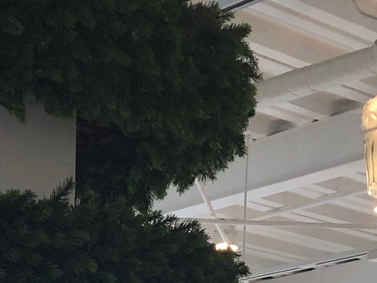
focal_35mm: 132
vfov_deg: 10.2
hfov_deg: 14.9
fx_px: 1438
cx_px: 214
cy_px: 592
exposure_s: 1/30
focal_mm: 3.99
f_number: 1.8
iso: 32
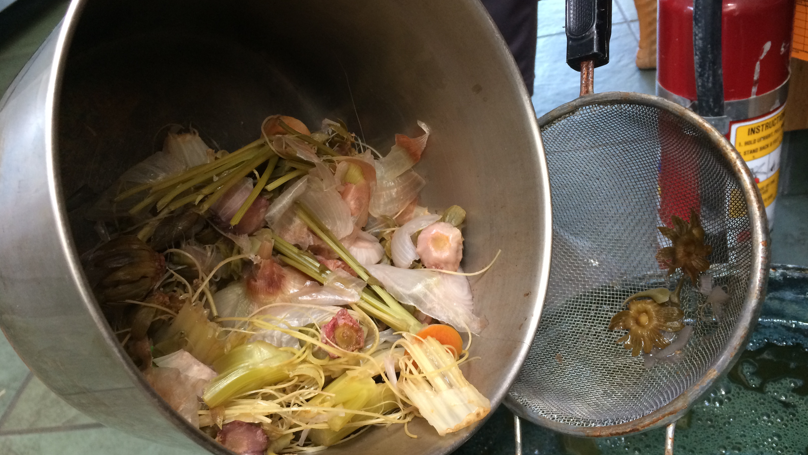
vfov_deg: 36.7
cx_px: 401
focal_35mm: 32
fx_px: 686
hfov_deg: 61.0
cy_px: 216
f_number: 2.2
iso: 125
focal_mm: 4.15
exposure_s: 1/30
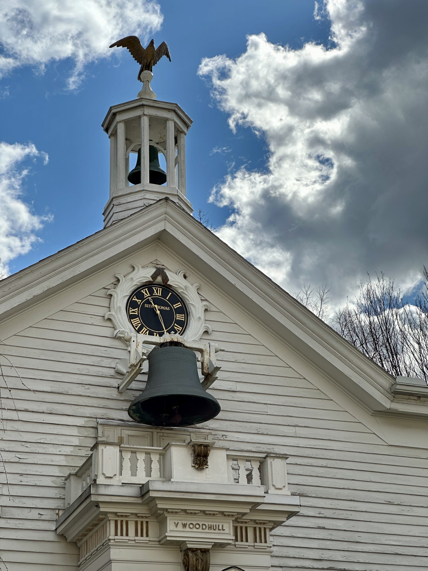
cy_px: 286
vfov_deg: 25.3
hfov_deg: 19.1
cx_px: 214
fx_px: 1269
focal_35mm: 77
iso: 32
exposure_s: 1/694
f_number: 2.8
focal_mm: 9
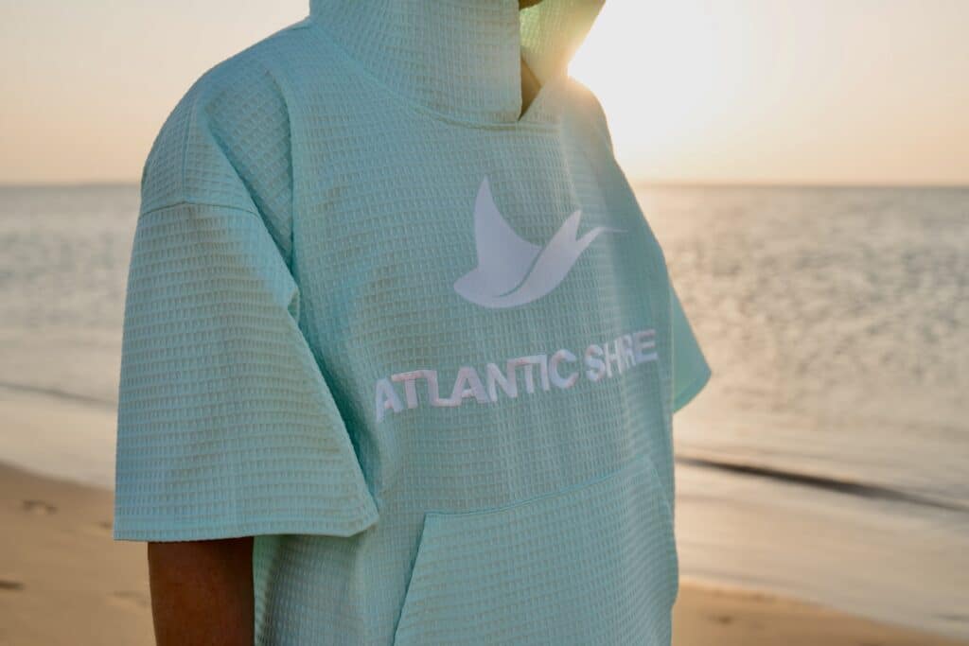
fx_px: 1074
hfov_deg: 48.6
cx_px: 484
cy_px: 323
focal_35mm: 40
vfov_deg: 33.5
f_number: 2.8
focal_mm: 26.6
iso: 100
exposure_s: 1/1000
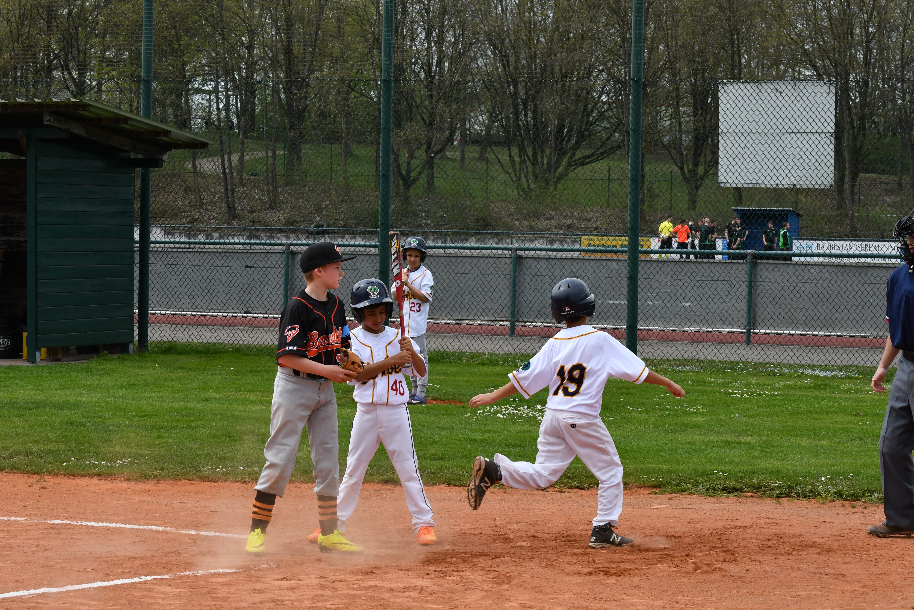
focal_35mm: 123
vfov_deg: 11.1
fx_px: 3123
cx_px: 457
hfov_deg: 16.7
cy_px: 305
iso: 800
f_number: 10
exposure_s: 1/1000
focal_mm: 82
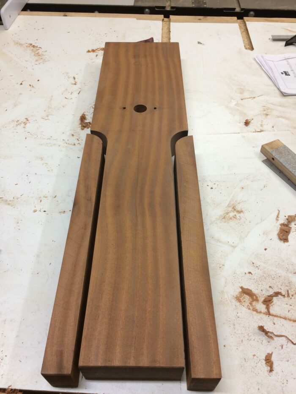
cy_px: 197
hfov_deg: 48.2
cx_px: 148
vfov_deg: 61.7
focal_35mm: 29
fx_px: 331
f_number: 2.2
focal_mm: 4.15
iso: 32
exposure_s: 1/30
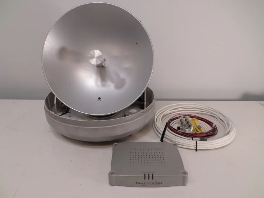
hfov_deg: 69.4
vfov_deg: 54.9
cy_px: 99
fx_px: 191
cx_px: 132
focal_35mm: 25
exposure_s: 1/90
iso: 80
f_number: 2.5
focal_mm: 4.5
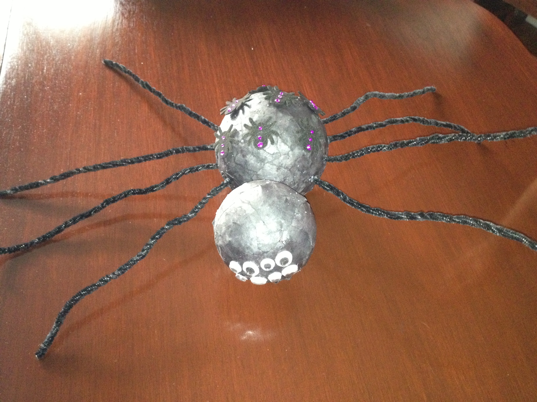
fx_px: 543
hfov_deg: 52.6
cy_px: 201
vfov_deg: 40.7
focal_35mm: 35
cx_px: 268
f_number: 2.4
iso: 640
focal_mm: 4.28
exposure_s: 1/16
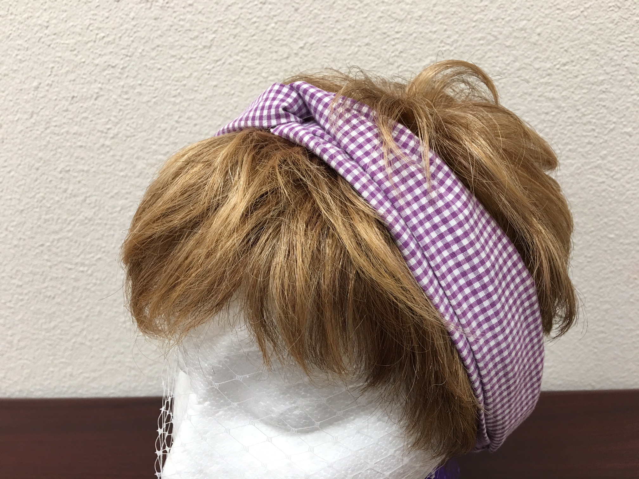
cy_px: 240
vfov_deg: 48.2
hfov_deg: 61.7
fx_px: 535
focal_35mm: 29
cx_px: 320
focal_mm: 4.15
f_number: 2.2
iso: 32
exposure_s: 1/15
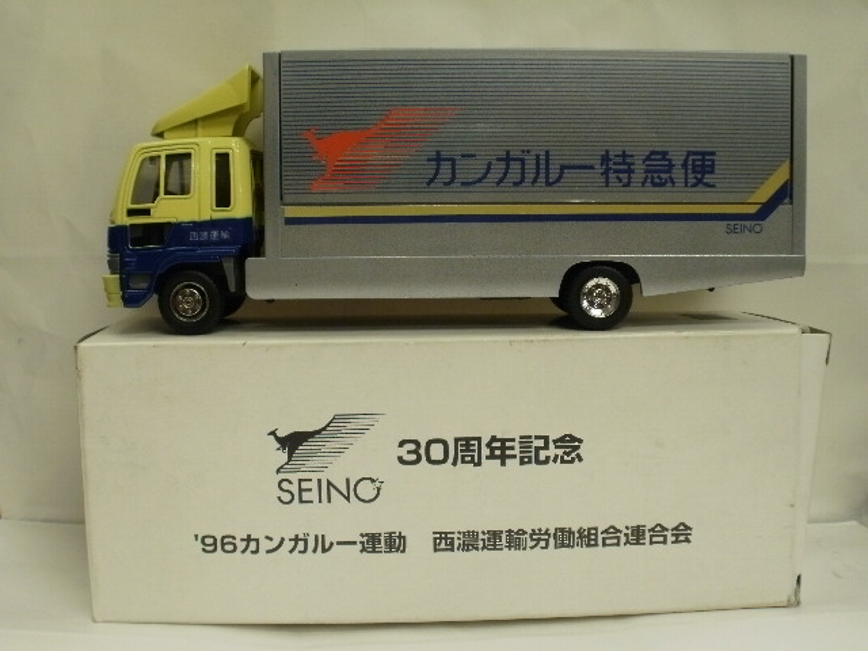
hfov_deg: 42.9
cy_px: 326
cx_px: 434
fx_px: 1103
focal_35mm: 44
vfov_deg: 32.9
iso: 125
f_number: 4
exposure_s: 1/20
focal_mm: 7.7
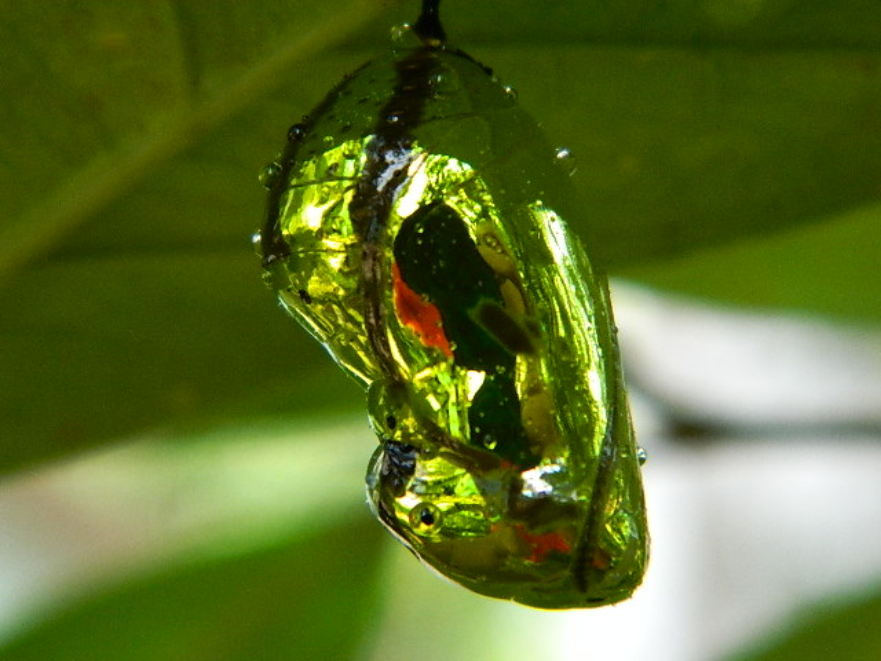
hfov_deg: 15.3
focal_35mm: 129
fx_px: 3283
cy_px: 330
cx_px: 440
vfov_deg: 11.5
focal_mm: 23.2
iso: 400
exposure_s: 1/200
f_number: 4.7
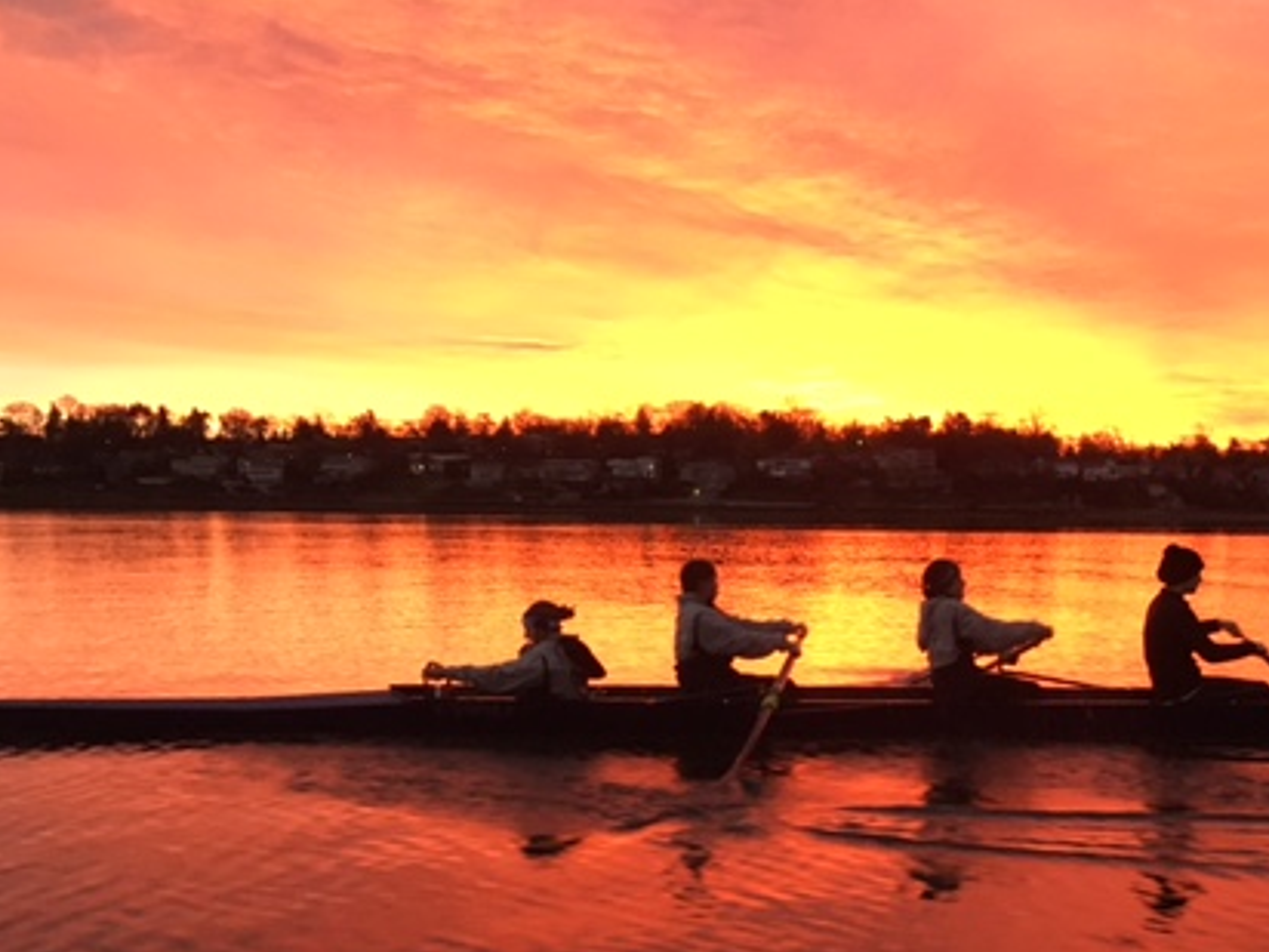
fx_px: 1650
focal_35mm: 45
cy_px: 684
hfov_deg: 41.0
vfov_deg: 31.7
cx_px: 933
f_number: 2.2
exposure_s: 1/30
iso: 160
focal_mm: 4.15
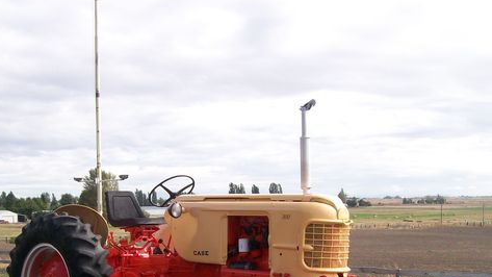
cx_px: 185
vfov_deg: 20.7
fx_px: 744
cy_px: 243
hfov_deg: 36.4
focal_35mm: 57
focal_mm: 6
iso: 80
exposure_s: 1/266
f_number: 4.8
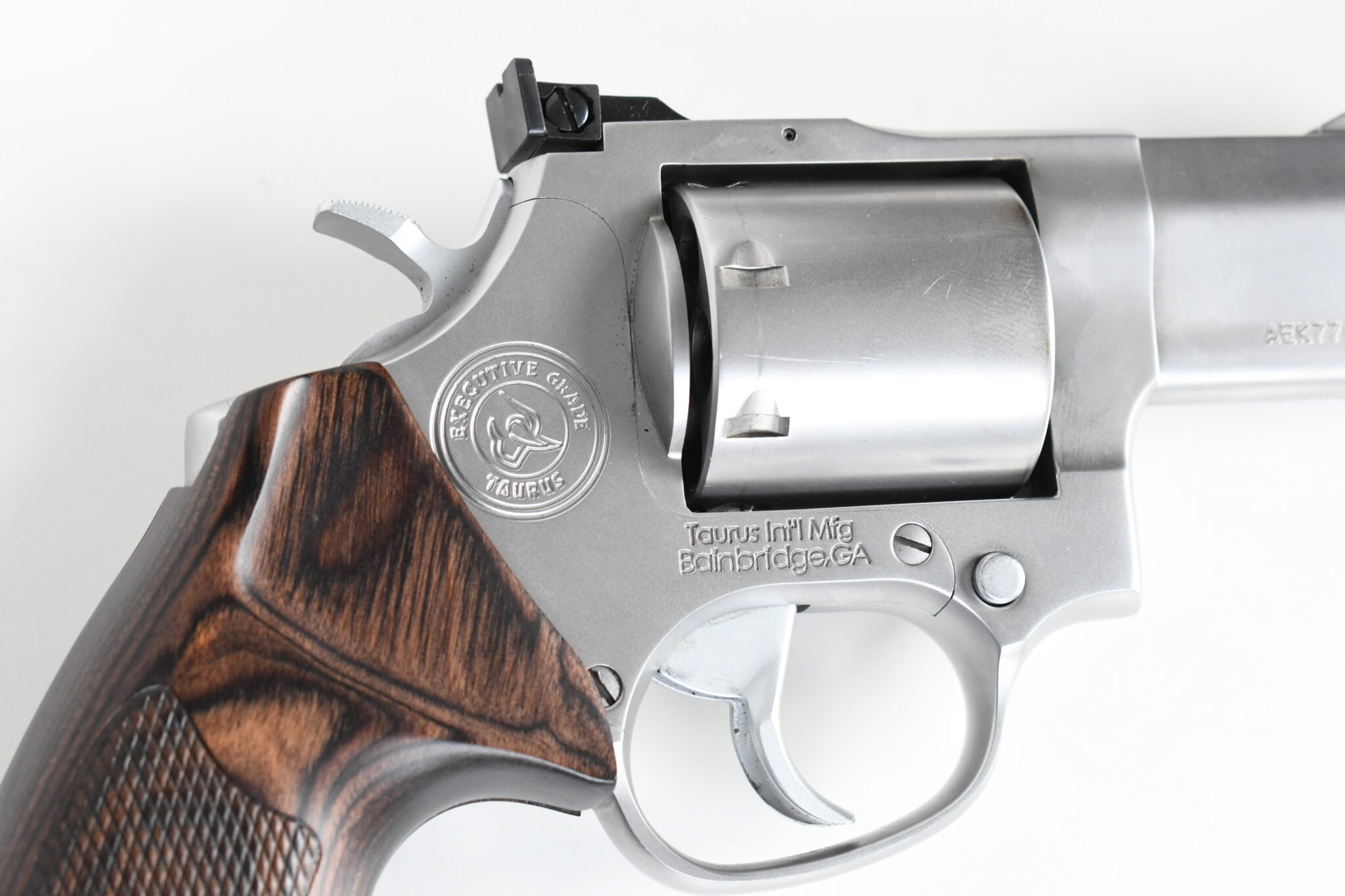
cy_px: 448
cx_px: 672
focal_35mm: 82
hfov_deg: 24.8
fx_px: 3063
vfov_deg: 16.6
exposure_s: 1/60
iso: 1600
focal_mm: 55
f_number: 8
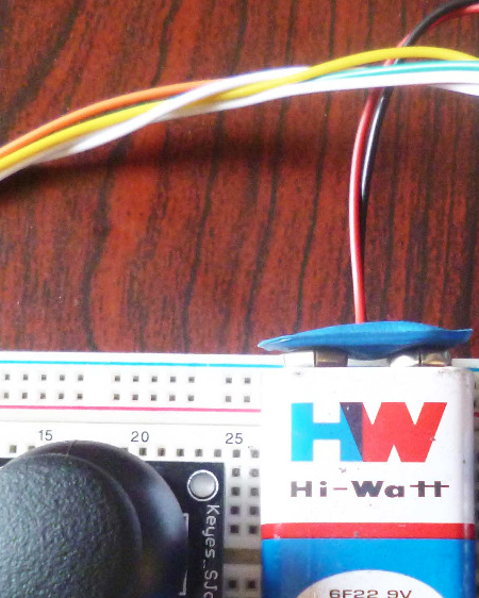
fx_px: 1063
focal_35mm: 60
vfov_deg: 31.0
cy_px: 432
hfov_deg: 25.3
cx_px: 295
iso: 400
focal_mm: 4.3
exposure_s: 1/15
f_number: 2.5
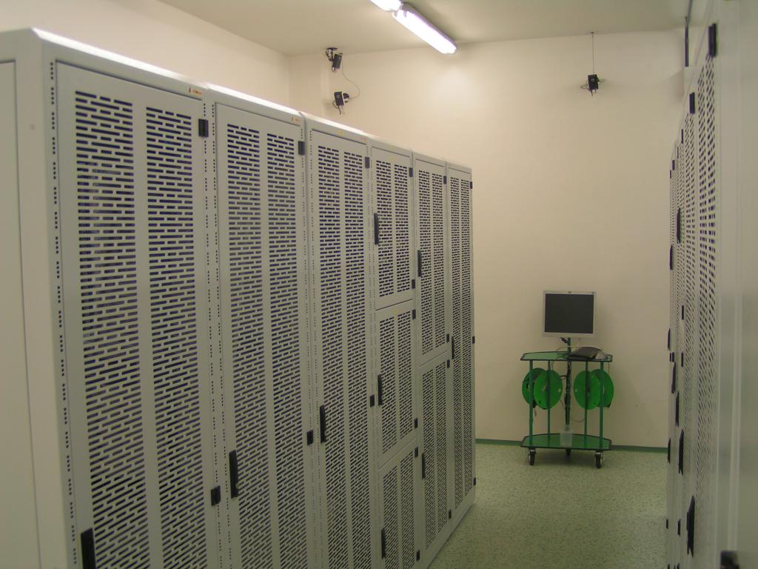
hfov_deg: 49.0
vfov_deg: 37.7
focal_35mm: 38
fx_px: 832
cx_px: 379
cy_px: 284
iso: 50
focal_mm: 5.8
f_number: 2.8
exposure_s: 1/40
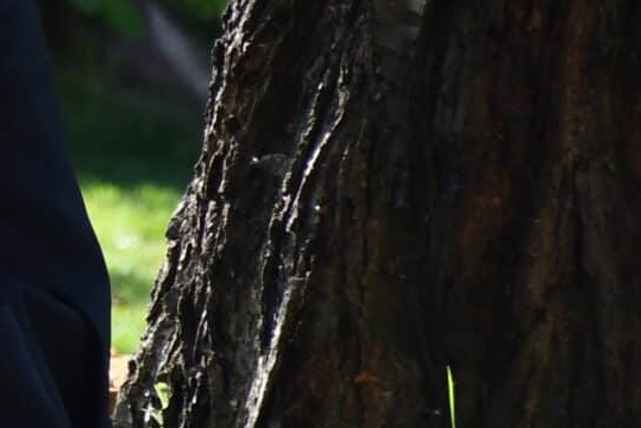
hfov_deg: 2.1
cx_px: -849
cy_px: -204
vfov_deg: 1.4
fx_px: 17761
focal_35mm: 997
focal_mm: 140
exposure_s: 1/1000
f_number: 5.6
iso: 720
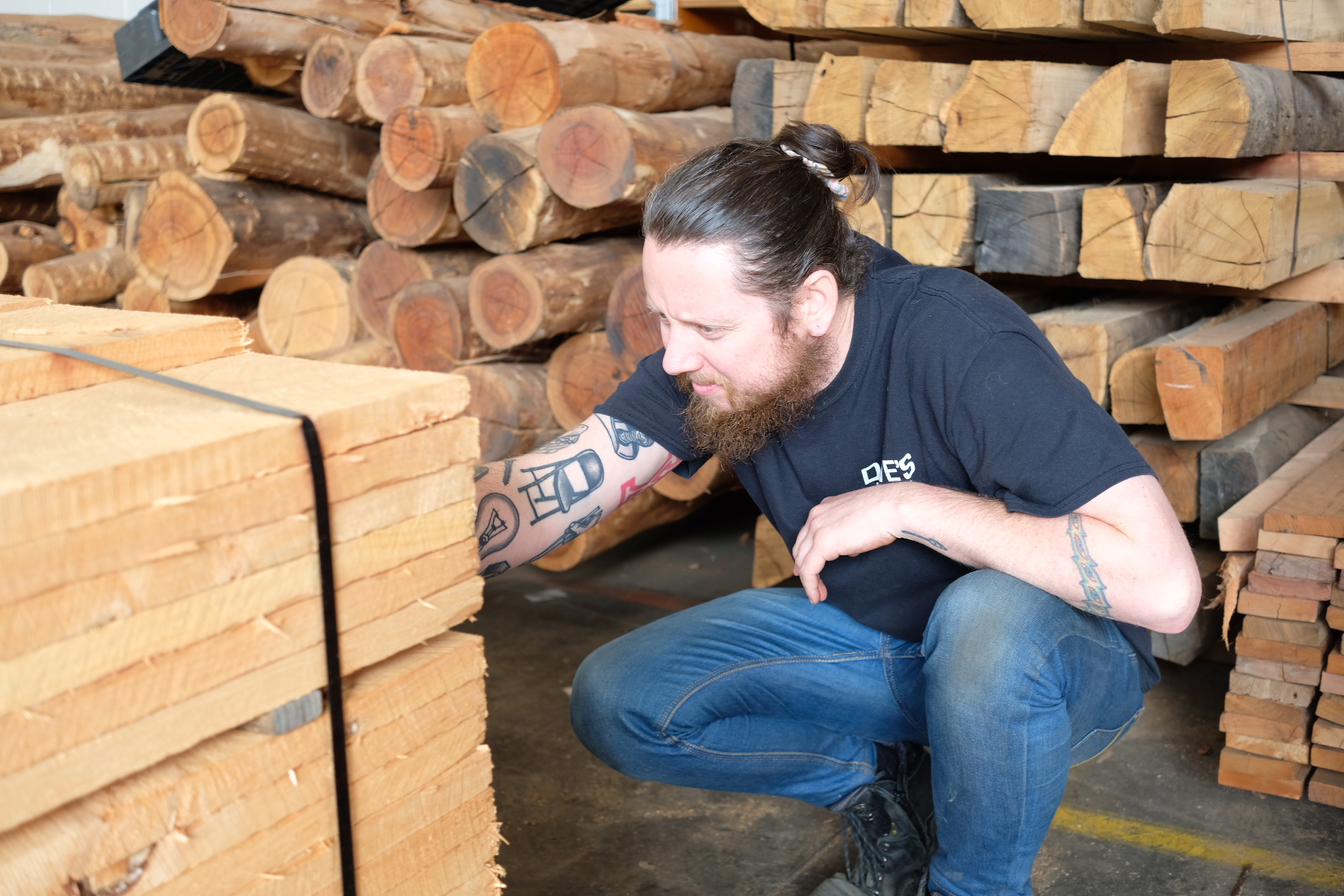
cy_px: 448
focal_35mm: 41
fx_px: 1531
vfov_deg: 32.6
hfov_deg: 47.4
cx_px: 672
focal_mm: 27
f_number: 3.2
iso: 400
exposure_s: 1/60
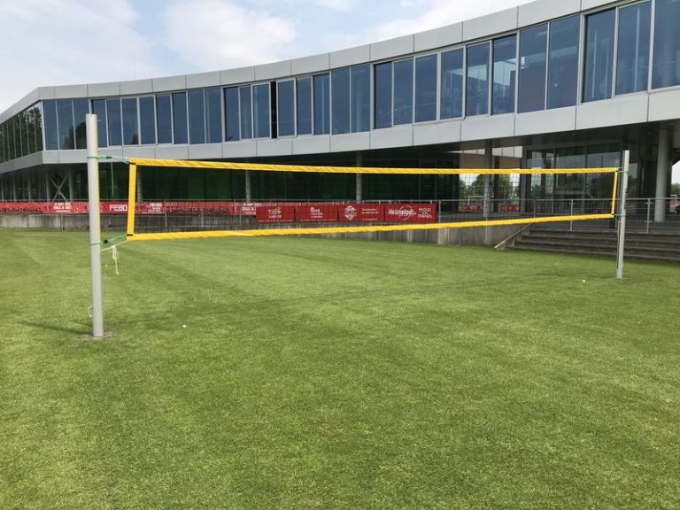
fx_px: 550
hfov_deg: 63.4
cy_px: 255
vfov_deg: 49.7
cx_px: 340
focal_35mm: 28
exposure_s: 1/1880
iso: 20
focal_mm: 3.99
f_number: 1.8
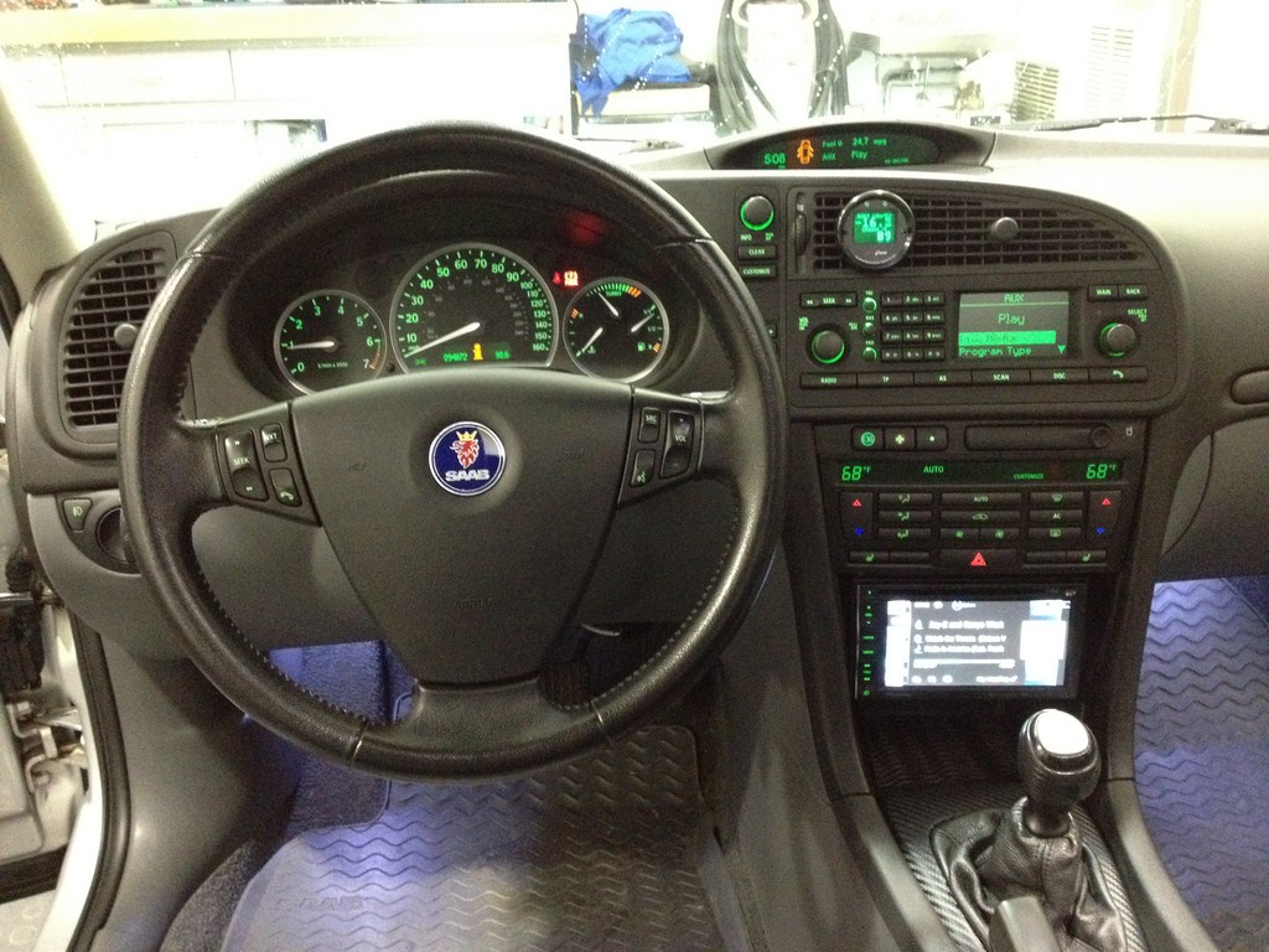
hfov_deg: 52.6
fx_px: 1283
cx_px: 634
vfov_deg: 40.7
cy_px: 476
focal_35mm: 35
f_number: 2.4
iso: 800
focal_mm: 4.28
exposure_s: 1/15
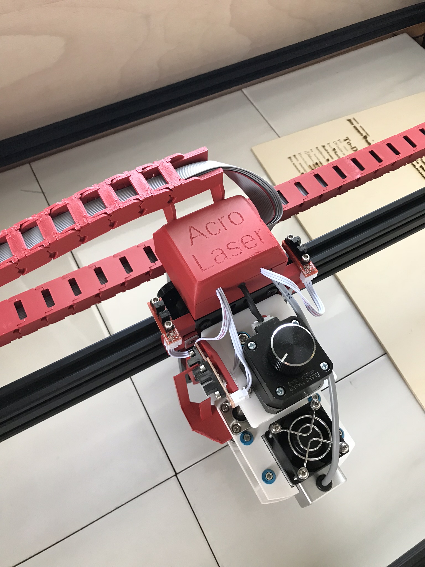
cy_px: 284
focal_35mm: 28
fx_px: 458
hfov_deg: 49.7
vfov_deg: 63.4
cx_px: 212
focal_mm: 3.99
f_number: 1.8
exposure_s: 1/25
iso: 40
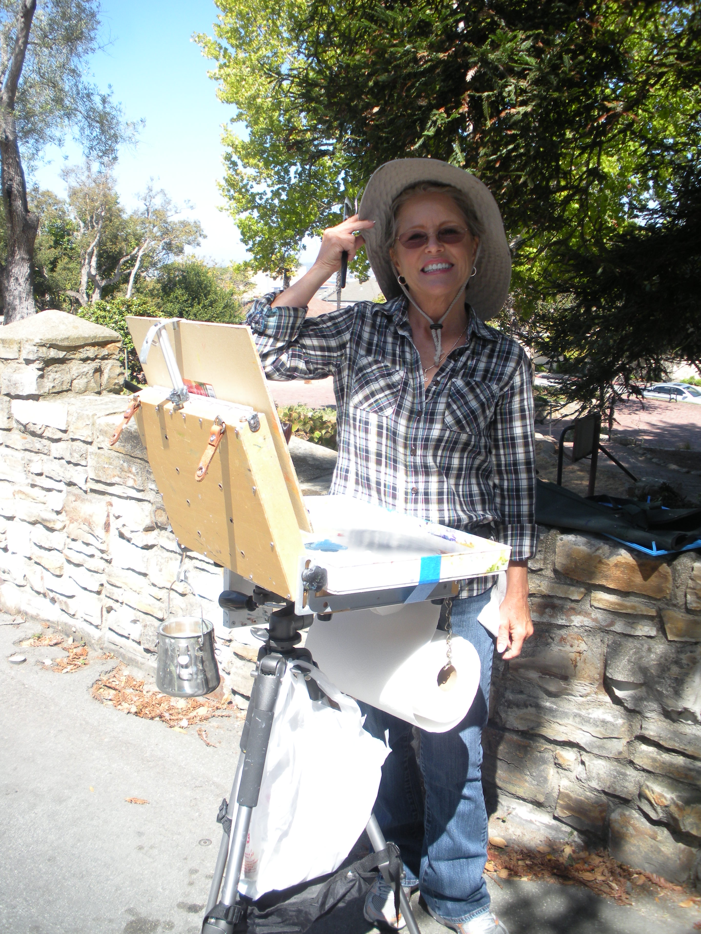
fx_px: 972
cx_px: 350
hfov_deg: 39.7
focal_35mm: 36
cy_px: 467
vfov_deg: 51.4
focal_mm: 6.3
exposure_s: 1/226
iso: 64
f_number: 3.5
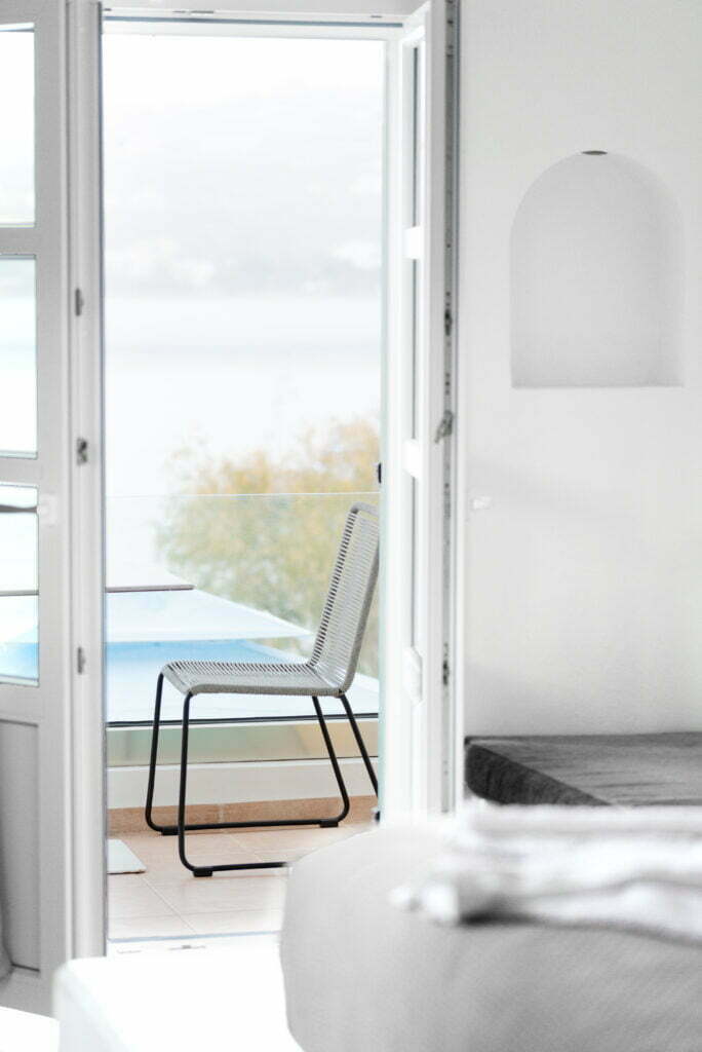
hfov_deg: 13.1
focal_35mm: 105
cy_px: 526
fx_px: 3067
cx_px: 351
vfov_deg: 19.4
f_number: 3.2
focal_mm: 105
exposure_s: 1/80
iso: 250
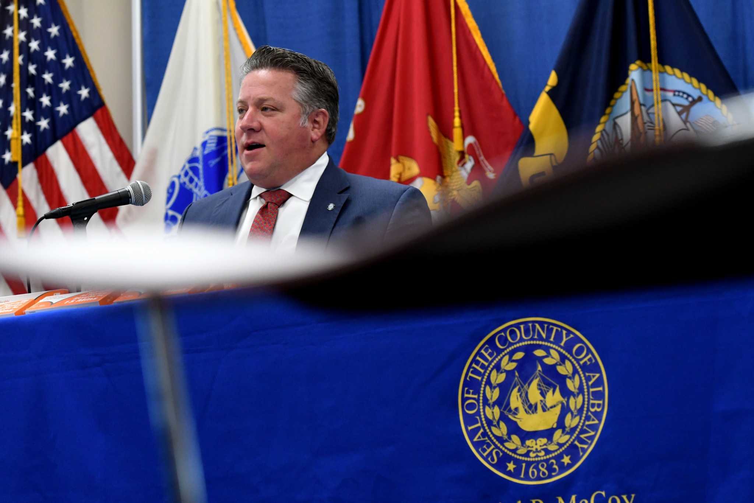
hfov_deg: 14.4
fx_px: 2984
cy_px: 252
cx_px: 377
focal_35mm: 142
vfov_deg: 9.6
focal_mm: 95
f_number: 4.5
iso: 3200
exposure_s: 1/200
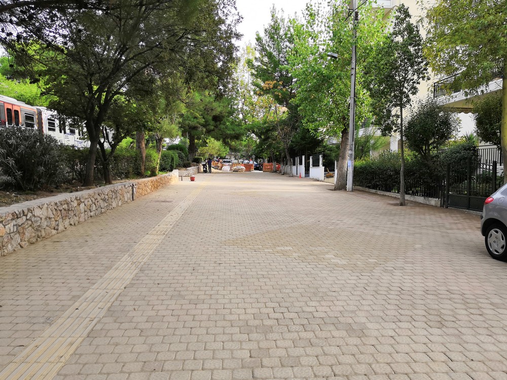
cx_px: 254
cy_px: 190
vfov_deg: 51.4
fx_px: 395
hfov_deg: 65.3
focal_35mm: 27
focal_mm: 3.95
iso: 50
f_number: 1.8
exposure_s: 1/417
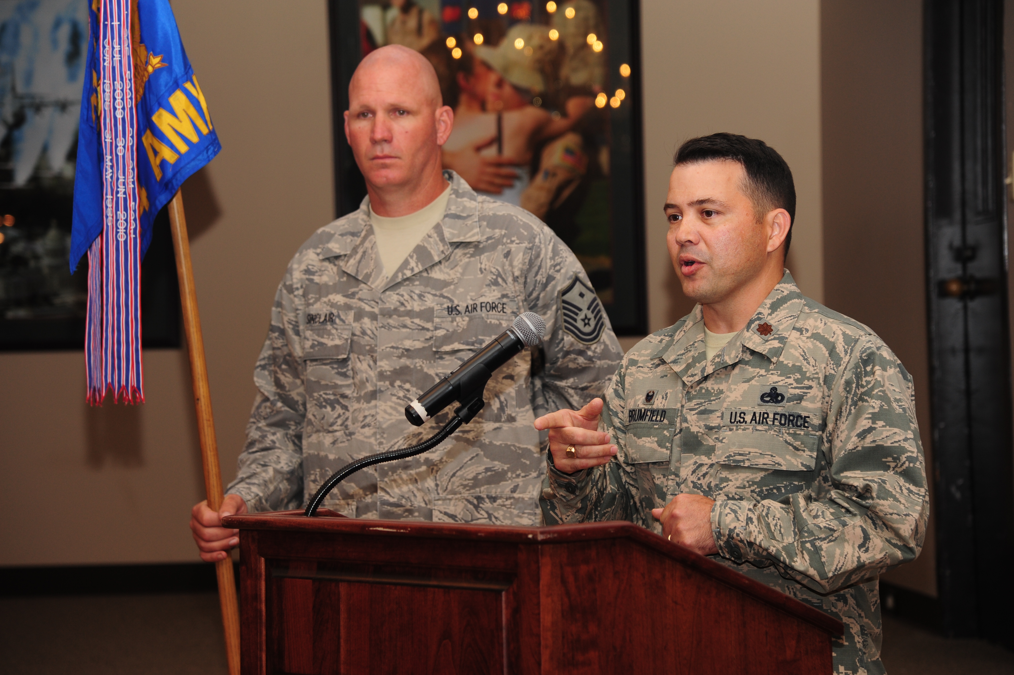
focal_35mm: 120
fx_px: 3378
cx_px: 507
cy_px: 338
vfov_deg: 11.4
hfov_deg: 17.1
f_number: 5
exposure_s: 1/200
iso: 500
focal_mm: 120
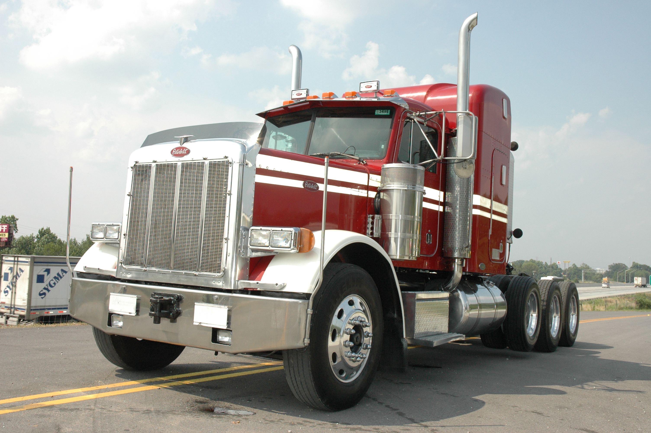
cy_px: 216
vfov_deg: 35.4
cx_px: 326
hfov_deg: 51.3
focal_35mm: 38
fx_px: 678
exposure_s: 1/500
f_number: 9
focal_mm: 25
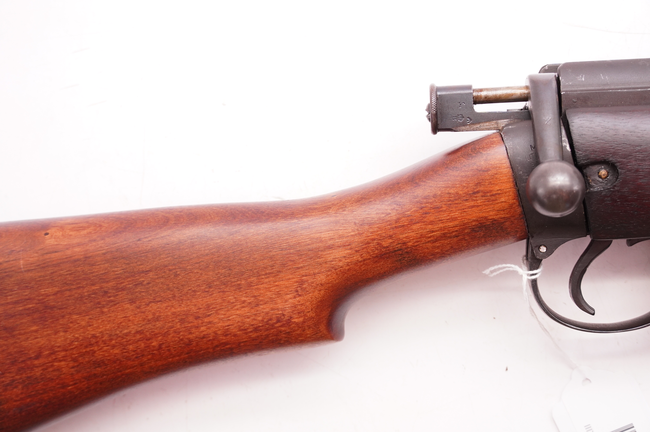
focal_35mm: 52
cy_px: 216
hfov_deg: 37.9
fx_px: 947
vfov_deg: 25.7
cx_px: 325
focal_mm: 35
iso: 1000
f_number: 5.6
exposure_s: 1/125
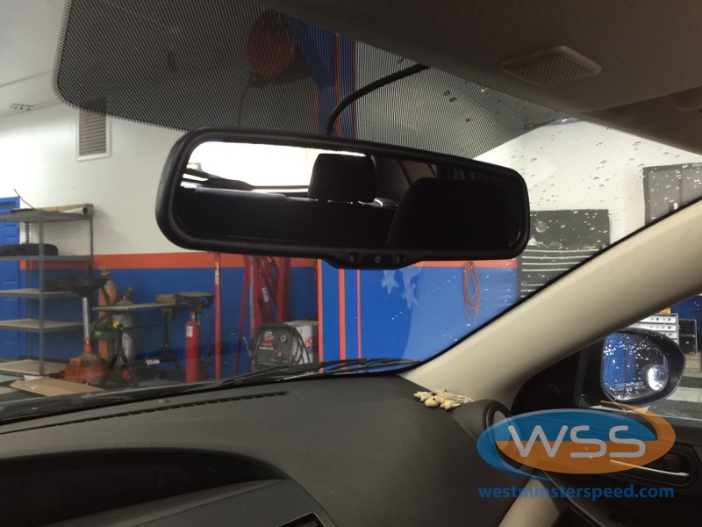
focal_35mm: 29
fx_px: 588
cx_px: 351
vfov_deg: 48.2
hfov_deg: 61.7
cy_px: 264
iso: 80
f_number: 2.2
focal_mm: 4.15
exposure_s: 1/15
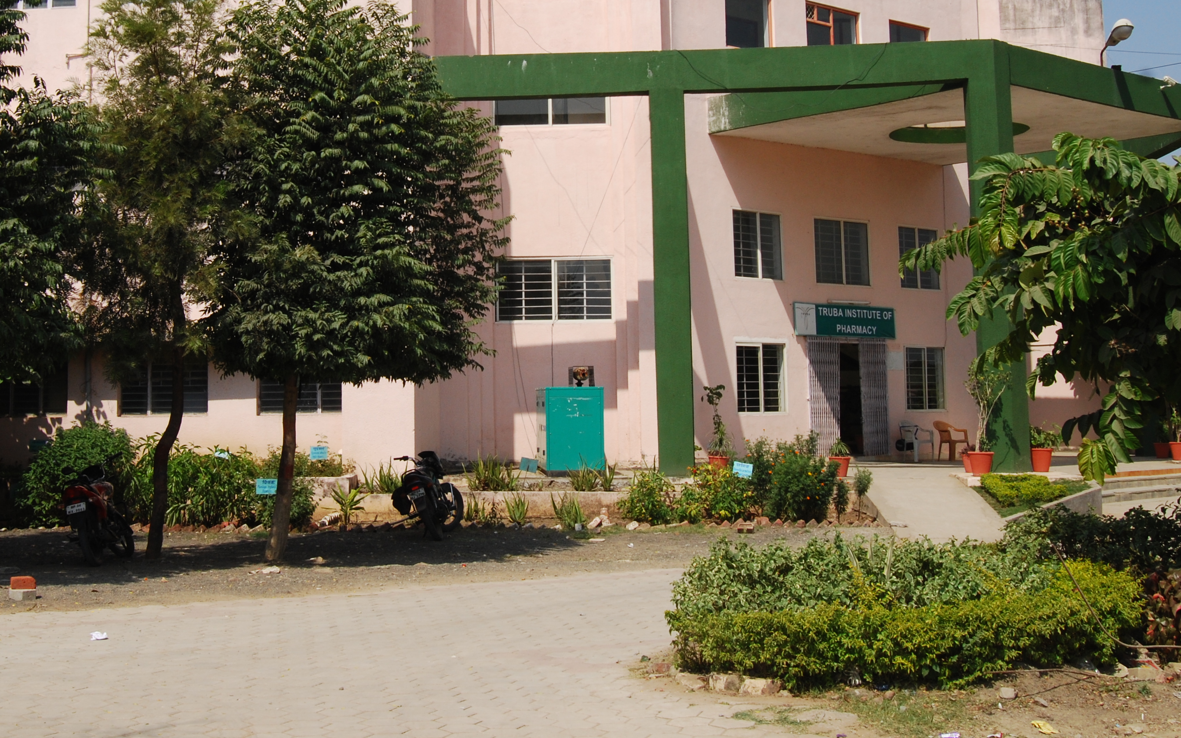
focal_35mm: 51
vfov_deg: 25.1
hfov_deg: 39.6
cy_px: 178
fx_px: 1633
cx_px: 462
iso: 200
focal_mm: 23
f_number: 13
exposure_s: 1/250
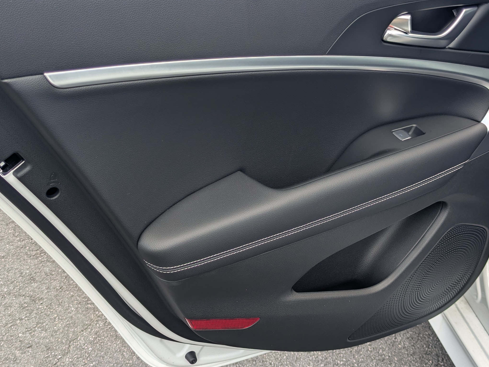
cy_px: 173
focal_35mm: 60
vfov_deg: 24.4
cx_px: 268
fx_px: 848
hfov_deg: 32.2
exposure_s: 1/475
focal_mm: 6.81
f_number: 1.85
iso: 37
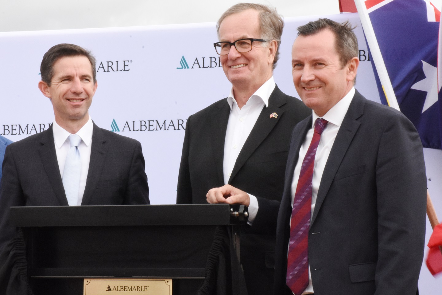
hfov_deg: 18.2
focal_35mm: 112
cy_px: 148
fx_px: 1381
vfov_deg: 12.2
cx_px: 221
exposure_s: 1/160
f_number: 32
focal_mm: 75
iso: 2000
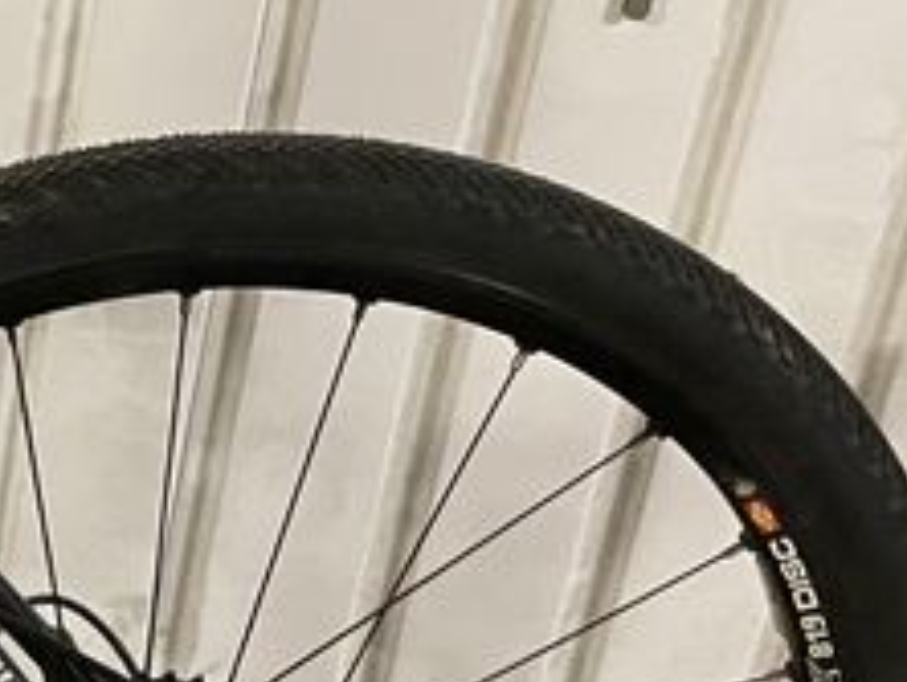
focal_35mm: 117
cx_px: -1005
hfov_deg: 13.8
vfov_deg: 12.7
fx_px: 3069
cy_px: 343
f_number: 1.6
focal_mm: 4.2
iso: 640
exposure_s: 1/33
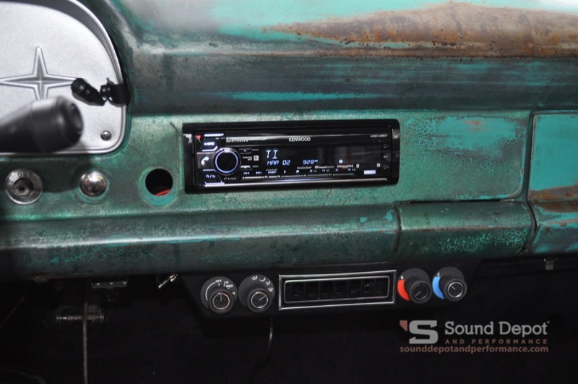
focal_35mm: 48
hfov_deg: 41.2
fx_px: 770
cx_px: 289
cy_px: 192
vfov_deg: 28.0
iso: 800
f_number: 4.8
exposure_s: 1/60
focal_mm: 32
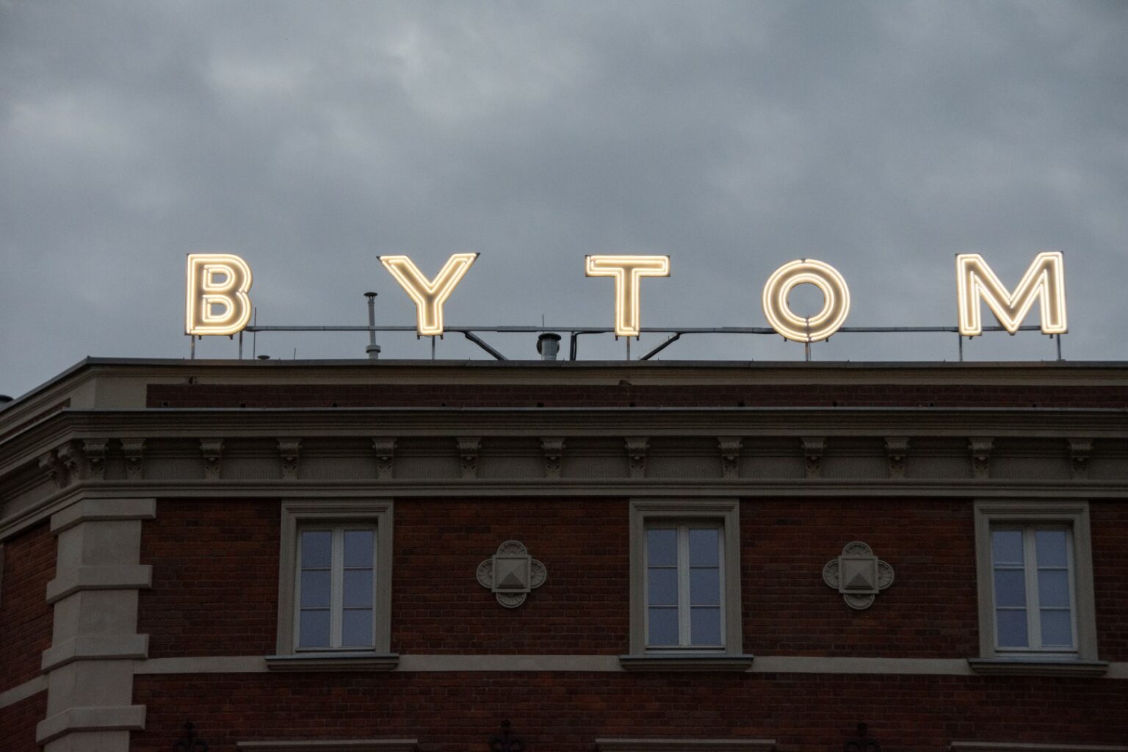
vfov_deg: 11.1
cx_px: 564
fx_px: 3854
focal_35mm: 123
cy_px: 376
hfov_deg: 16.7
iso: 1600
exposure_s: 1/250
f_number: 5.6
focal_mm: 82
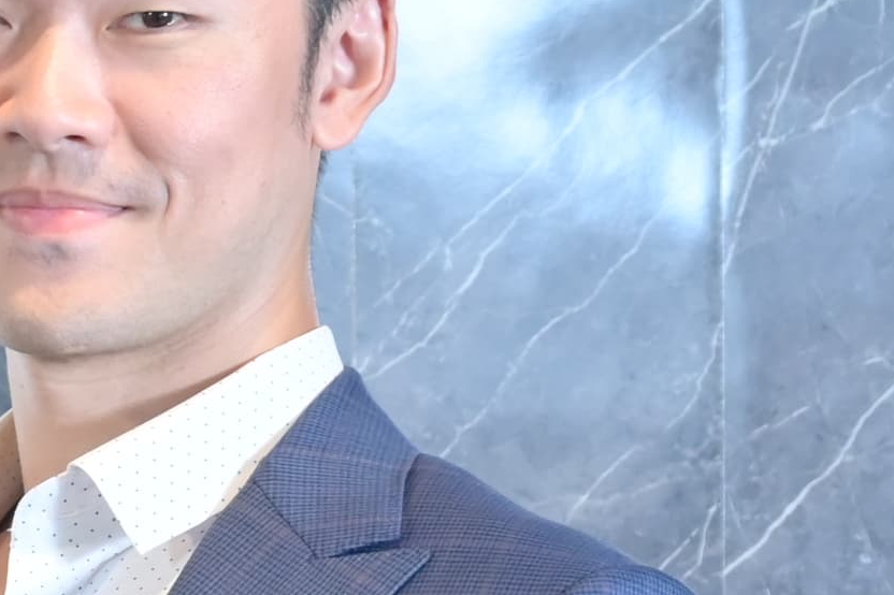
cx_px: -1506
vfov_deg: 3.7
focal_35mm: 370
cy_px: 997
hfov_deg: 5.3
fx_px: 9184
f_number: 4
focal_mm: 68
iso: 1000
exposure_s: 1/200
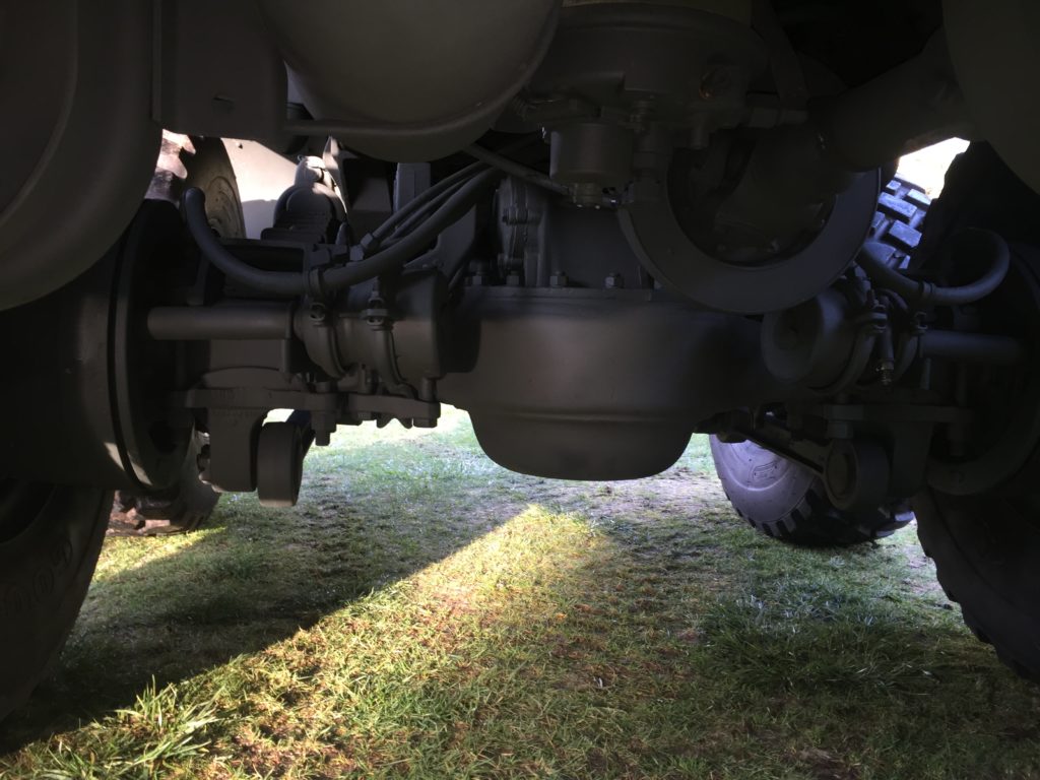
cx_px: 520
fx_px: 871
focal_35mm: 29
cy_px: 390
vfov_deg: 48.2
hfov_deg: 61.7
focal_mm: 4.15
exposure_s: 1/30
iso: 50
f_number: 2.2
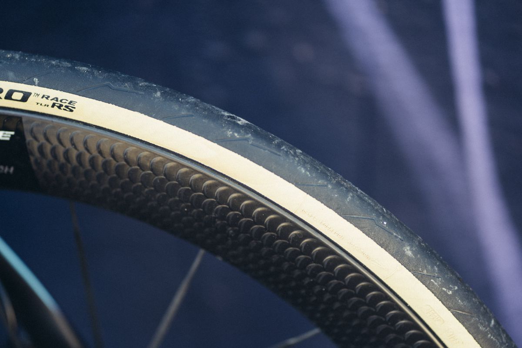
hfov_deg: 23.9
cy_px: 174
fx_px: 1232
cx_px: 261
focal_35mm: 85
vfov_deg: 16.1
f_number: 1.8
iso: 100
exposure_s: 1/160
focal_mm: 85
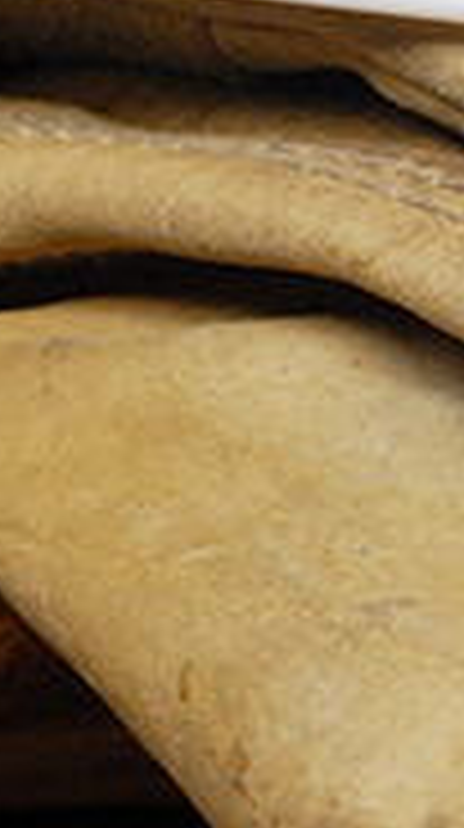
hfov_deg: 1.4
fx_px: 18814
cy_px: -38
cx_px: 631
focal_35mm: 857
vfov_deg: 2.5
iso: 400
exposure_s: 1/160
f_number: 8
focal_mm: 100
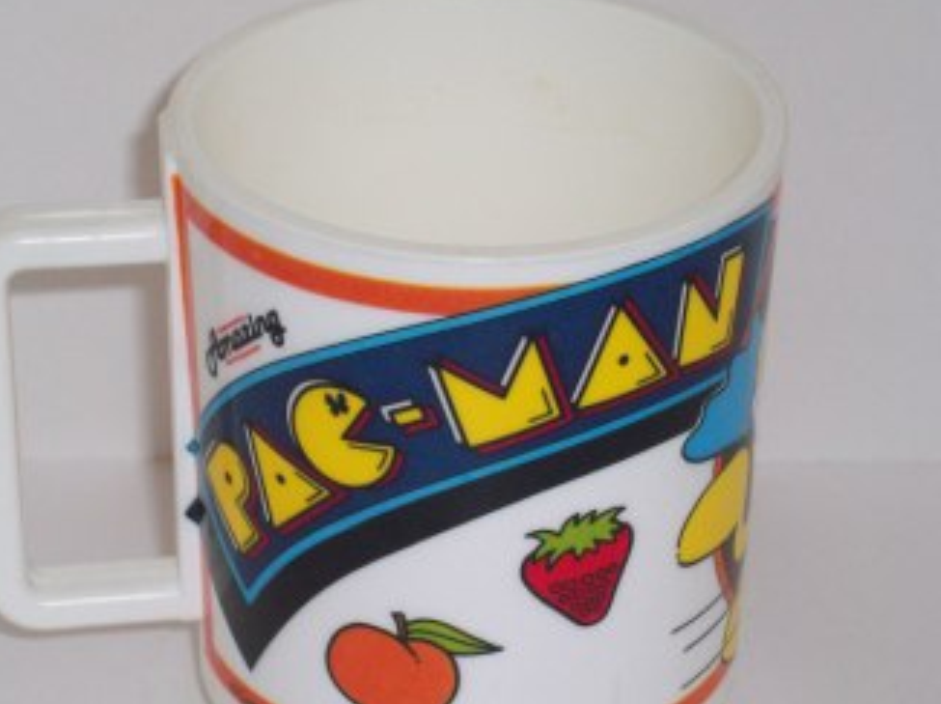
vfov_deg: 11.6
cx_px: 431
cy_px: 406
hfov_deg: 15.5
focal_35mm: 127
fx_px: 3449
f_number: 4.7
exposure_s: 1/80.3
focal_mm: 15.3
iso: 160
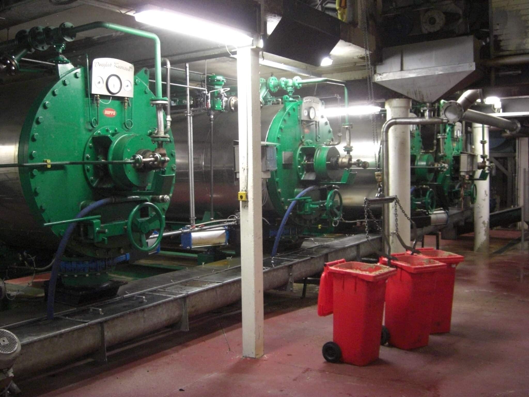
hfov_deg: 49.0
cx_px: 264
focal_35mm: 38
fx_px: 581
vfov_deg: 37.7
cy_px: 198
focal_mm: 7.9
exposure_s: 1/30
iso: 800
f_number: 2.8
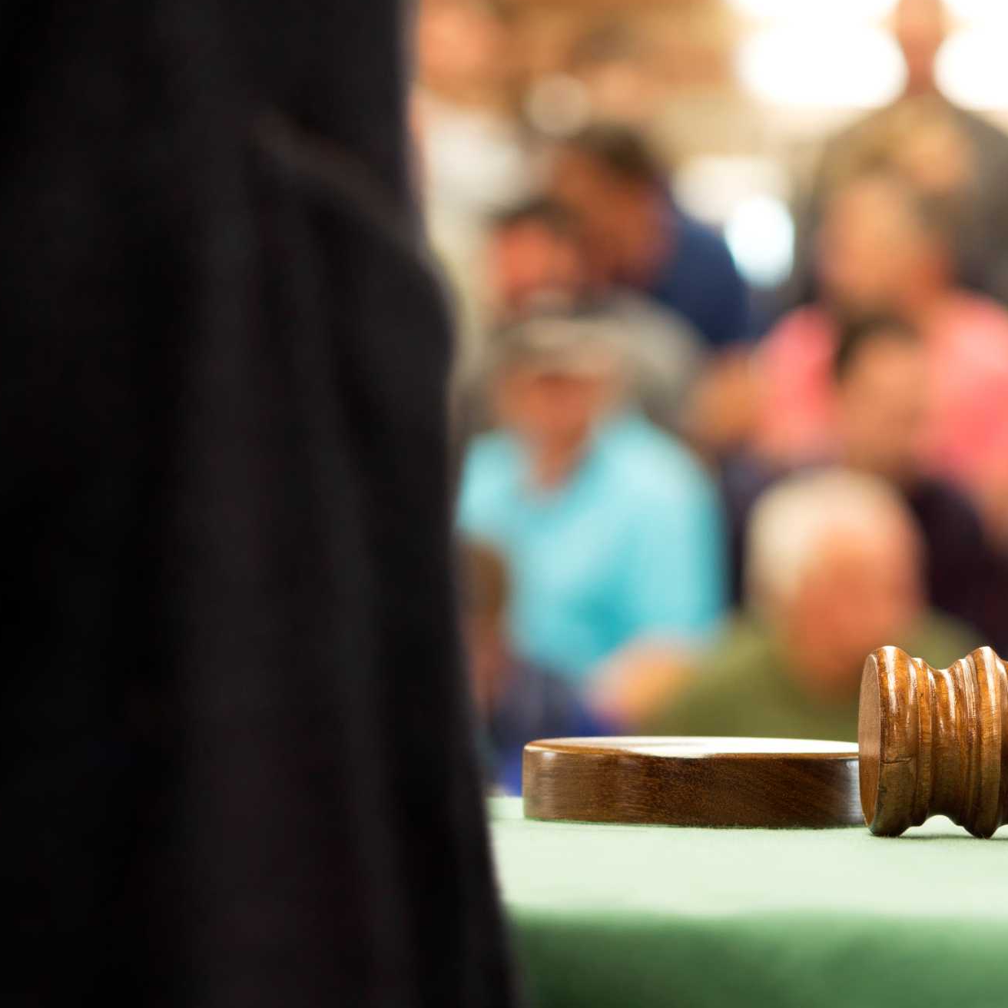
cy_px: 516
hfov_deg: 8.8
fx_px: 6556
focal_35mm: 199
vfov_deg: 8.8
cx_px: 702
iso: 800
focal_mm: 100
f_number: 5
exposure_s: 1/160
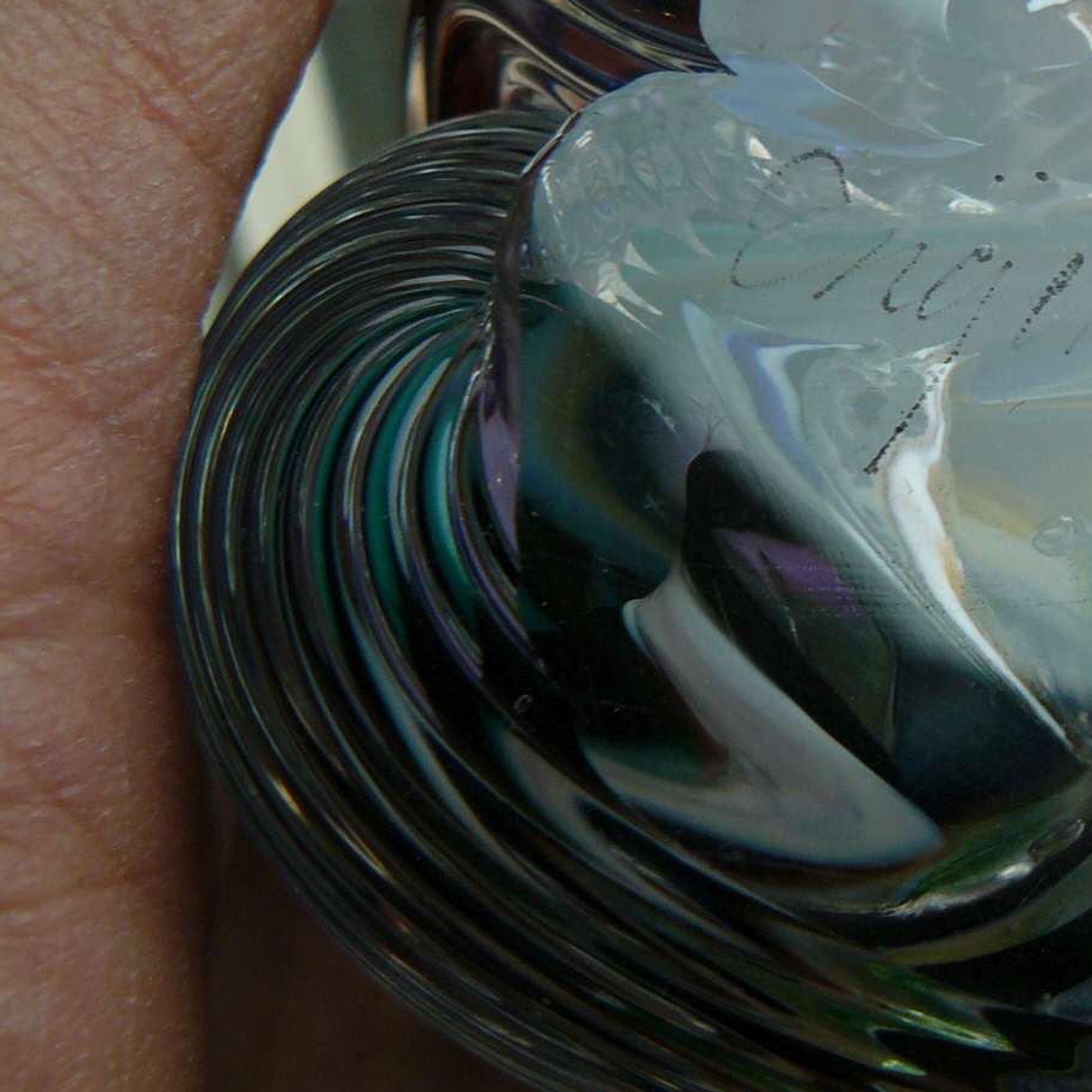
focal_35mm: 72
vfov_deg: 23.8
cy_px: 338
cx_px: 1079
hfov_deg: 23.1
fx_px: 2570
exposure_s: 1/125
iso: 100
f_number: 4
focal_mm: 6
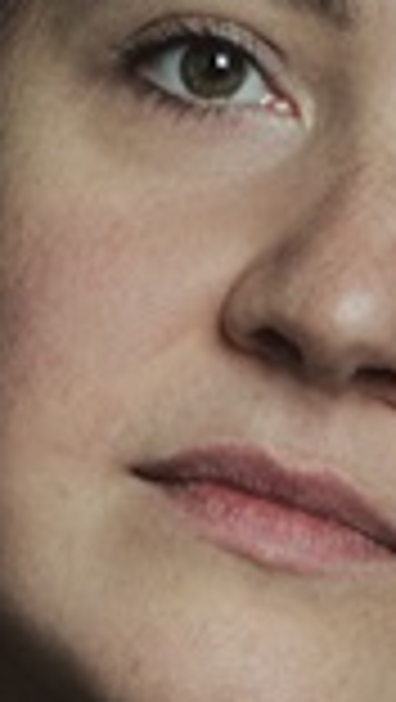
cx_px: 351
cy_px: 1600
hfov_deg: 3.2
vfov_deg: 5.5
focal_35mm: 377
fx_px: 7022
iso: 800
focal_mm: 50
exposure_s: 1/125
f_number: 2.8
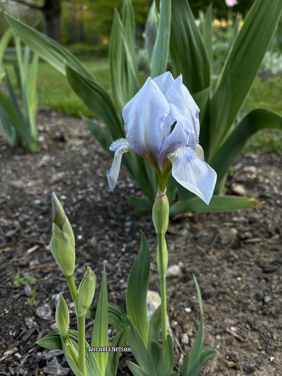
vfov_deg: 67.3
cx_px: 141
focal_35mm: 26
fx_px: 282
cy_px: 188
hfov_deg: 53.1
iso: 32
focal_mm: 5.1
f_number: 1.6
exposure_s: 1/122
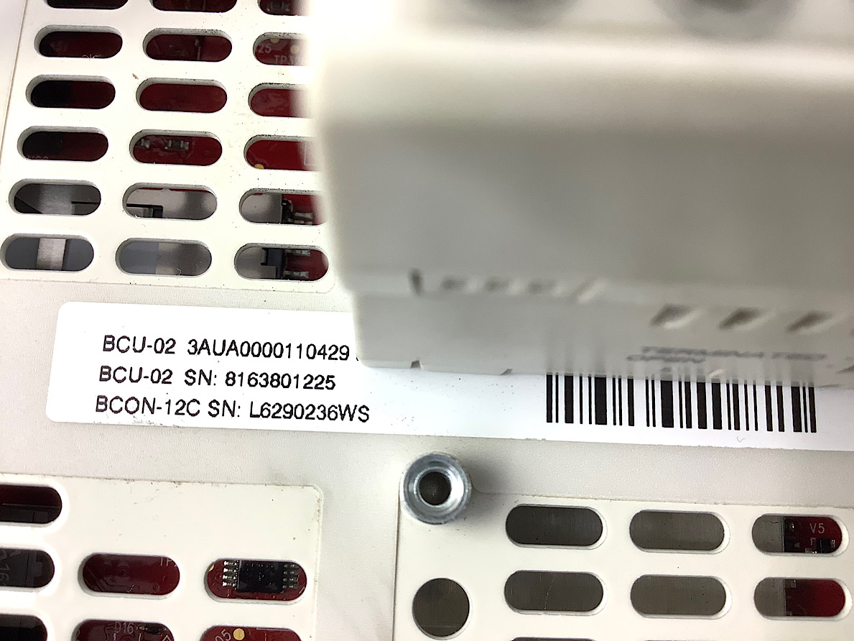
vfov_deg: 45.4
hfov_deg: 58.3
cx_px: 427
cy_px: 320
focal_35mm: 31
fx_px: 765
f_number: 2.4
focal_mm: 3.3
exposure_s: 1/50
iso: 64
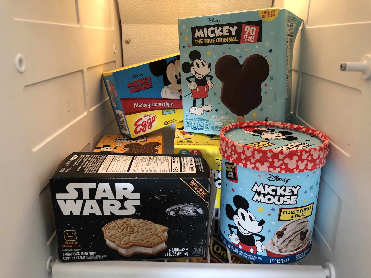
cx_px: 186
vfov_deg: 49.7
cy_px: 139
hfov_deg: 63.4
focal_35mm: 28
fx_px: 300
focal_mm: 3.99
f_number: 1.8
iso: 40
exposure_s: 1/15
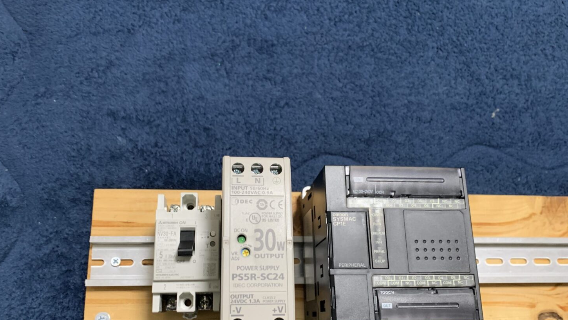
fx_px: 452
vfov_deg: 38.7
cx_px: 273
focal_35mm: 30
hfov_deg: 64.3
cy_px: 204
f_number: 1.8
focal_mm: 4.25
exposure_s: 1/44
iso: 400
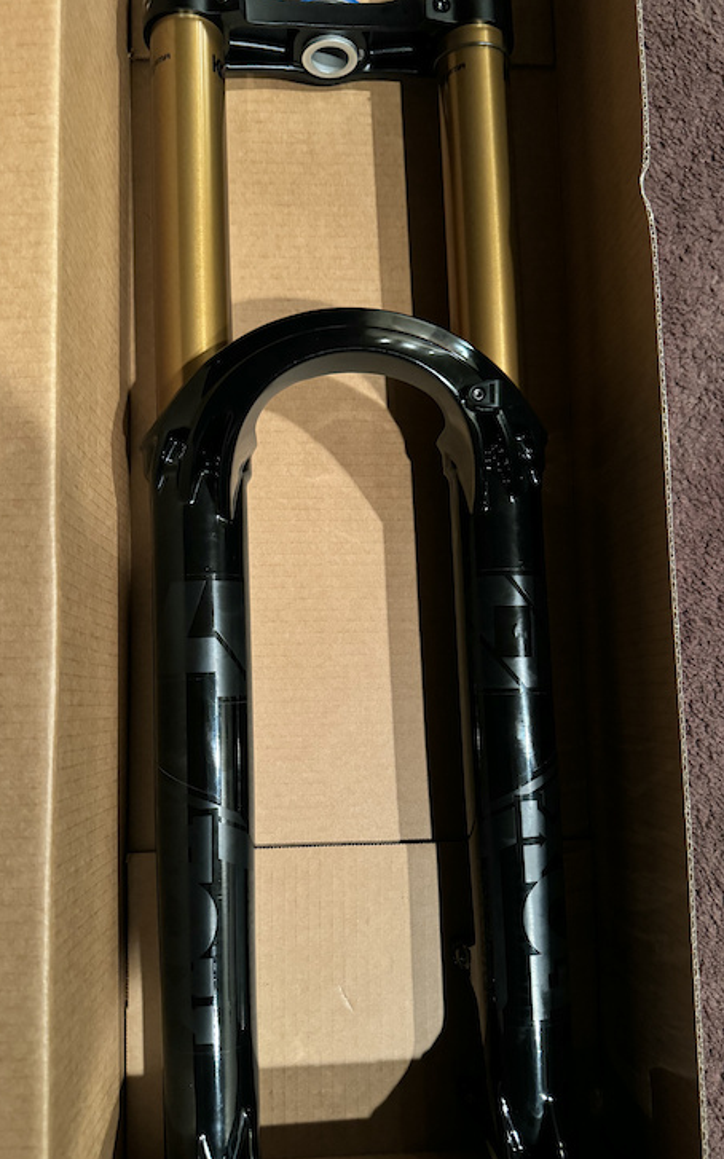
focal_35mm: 28
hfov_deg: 44.5
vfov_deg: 66.4
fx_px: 884
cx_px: 378
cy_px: 607
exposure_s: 1/30
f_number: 1.78
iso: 800
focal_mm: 6.76
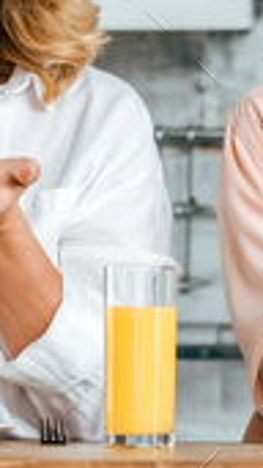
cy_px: -16
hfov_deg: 2.5
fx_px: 6047
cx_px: 389
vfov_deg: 4.4
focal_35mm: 487
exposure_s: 1/200
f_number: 5.6
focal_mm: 135
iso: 250
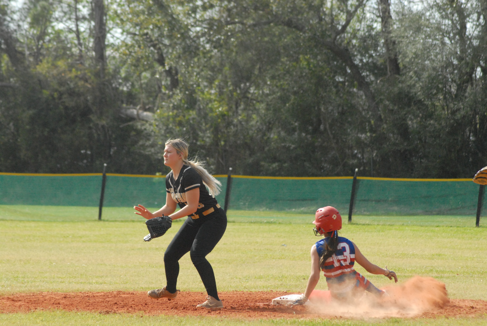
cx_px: 244
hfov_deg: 9.5
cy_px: 163
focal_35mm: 218
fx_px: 2946
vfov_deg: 6.3
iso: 1250
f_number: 7.1
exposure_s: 1/2000
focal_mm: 145
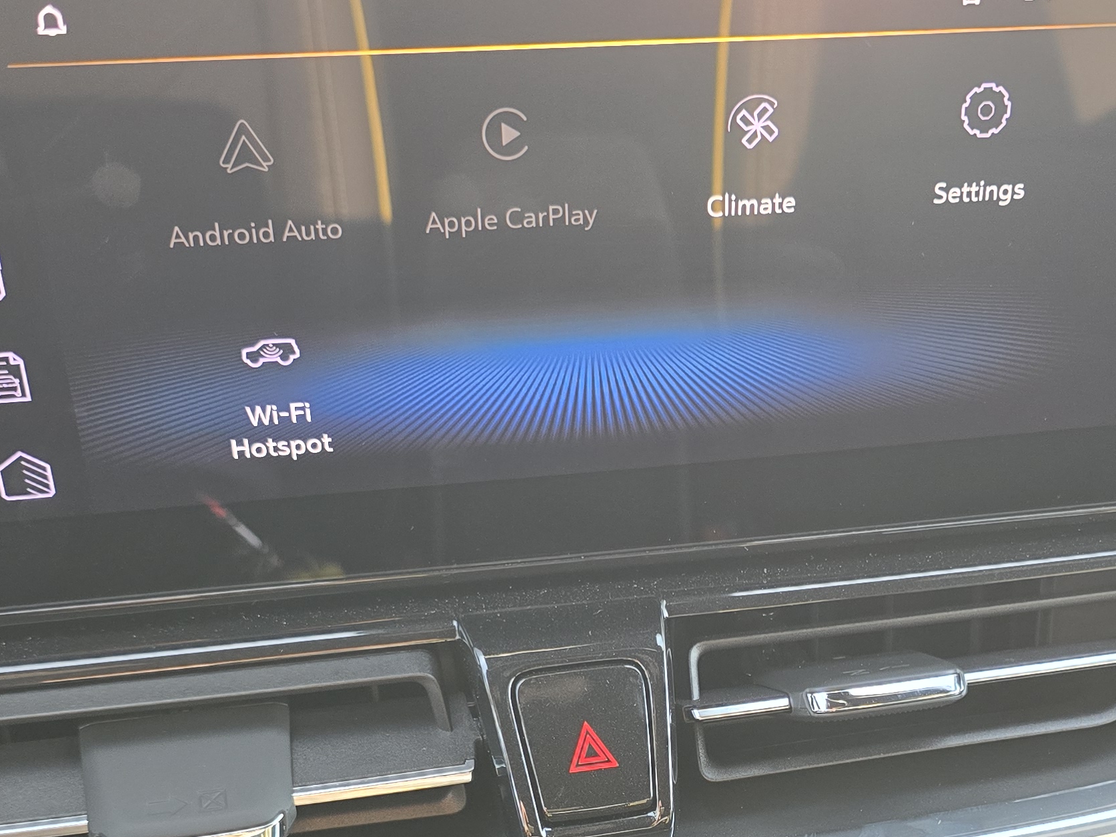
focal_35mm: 55
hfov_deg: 34.6
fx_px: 1773
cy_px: 764
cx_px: 742
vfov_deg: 25.7
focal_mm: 6.3
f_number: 1.7
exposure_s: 1/120
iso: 160
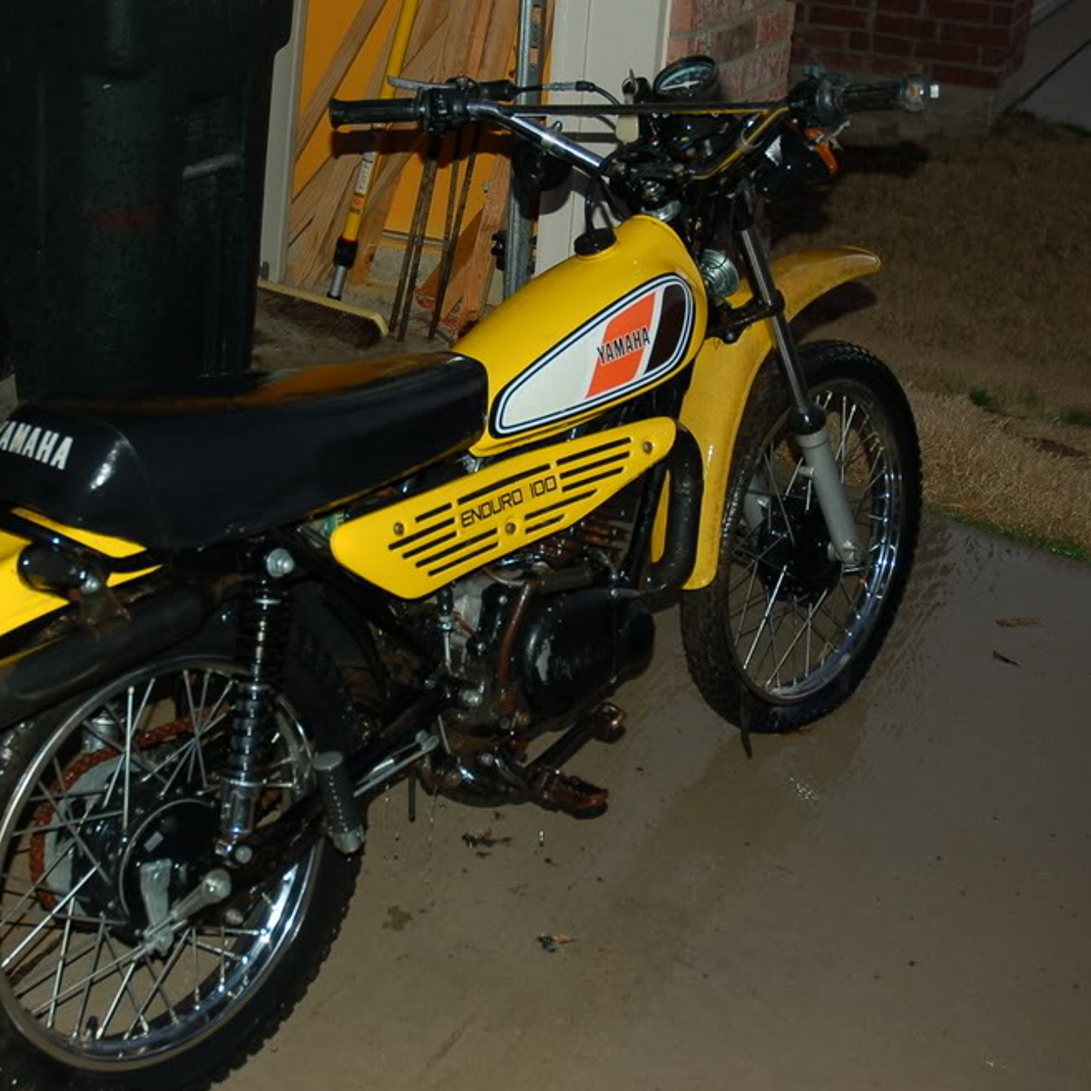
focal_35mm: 50
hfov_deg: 34.2
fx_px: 1771
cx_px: 488
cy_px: 531
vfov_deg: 34.2
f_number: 3.8
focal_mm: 25
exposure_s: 1/60
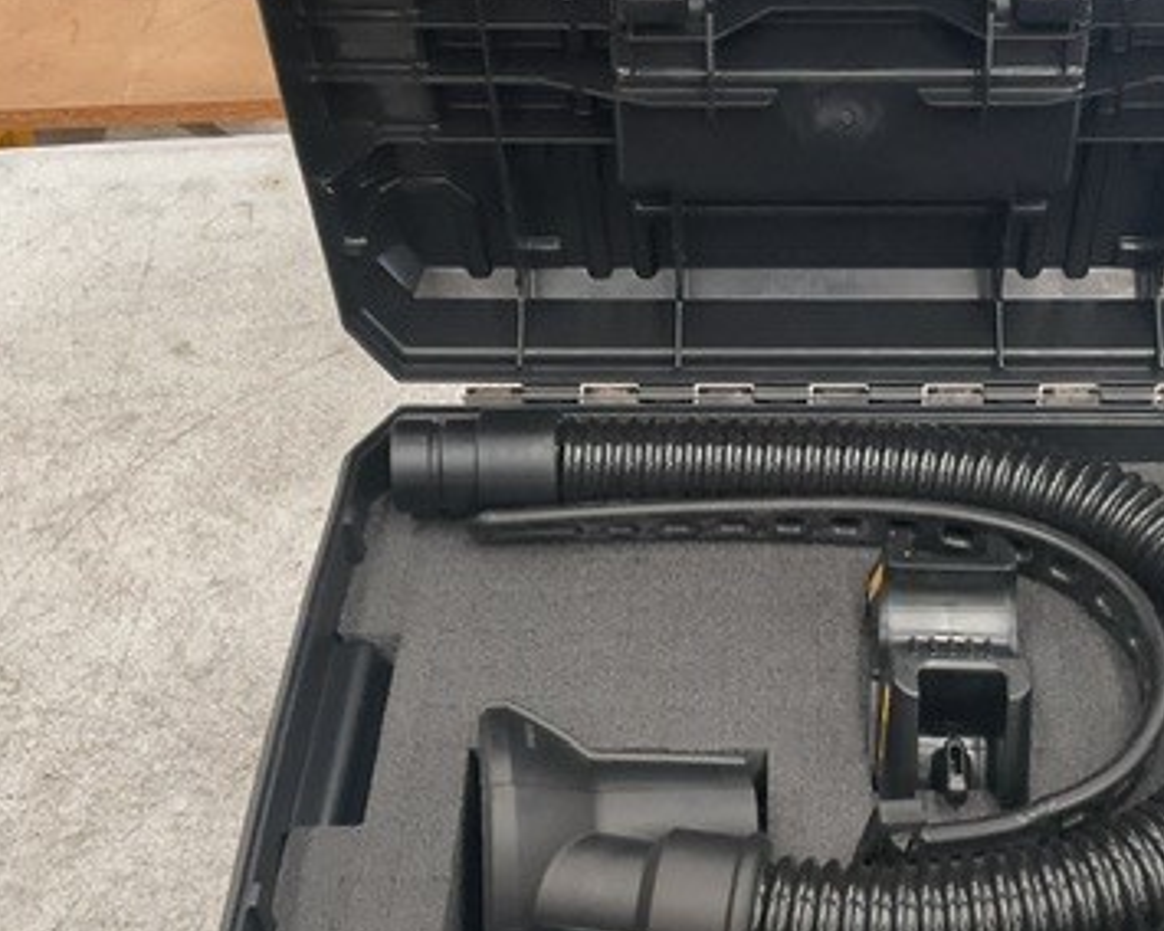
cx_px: 757
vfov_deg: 29.7
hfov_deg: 36.4
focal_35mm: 51
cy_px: 479
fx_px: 1757
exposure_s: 1/50
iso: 100
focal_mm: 3
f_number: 1.8
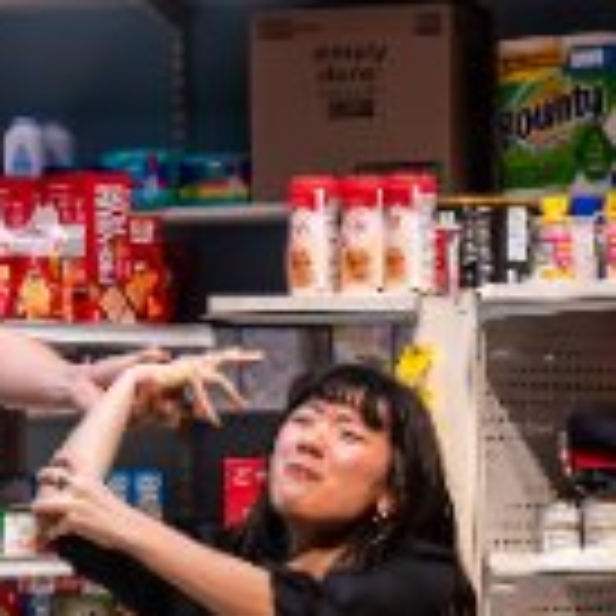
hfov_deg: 5.6
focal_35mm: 310
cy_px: 600
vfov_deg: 5.6
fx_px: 6241
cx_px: -391
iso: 1100
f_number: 2.8
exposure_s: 1/160
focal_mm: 78
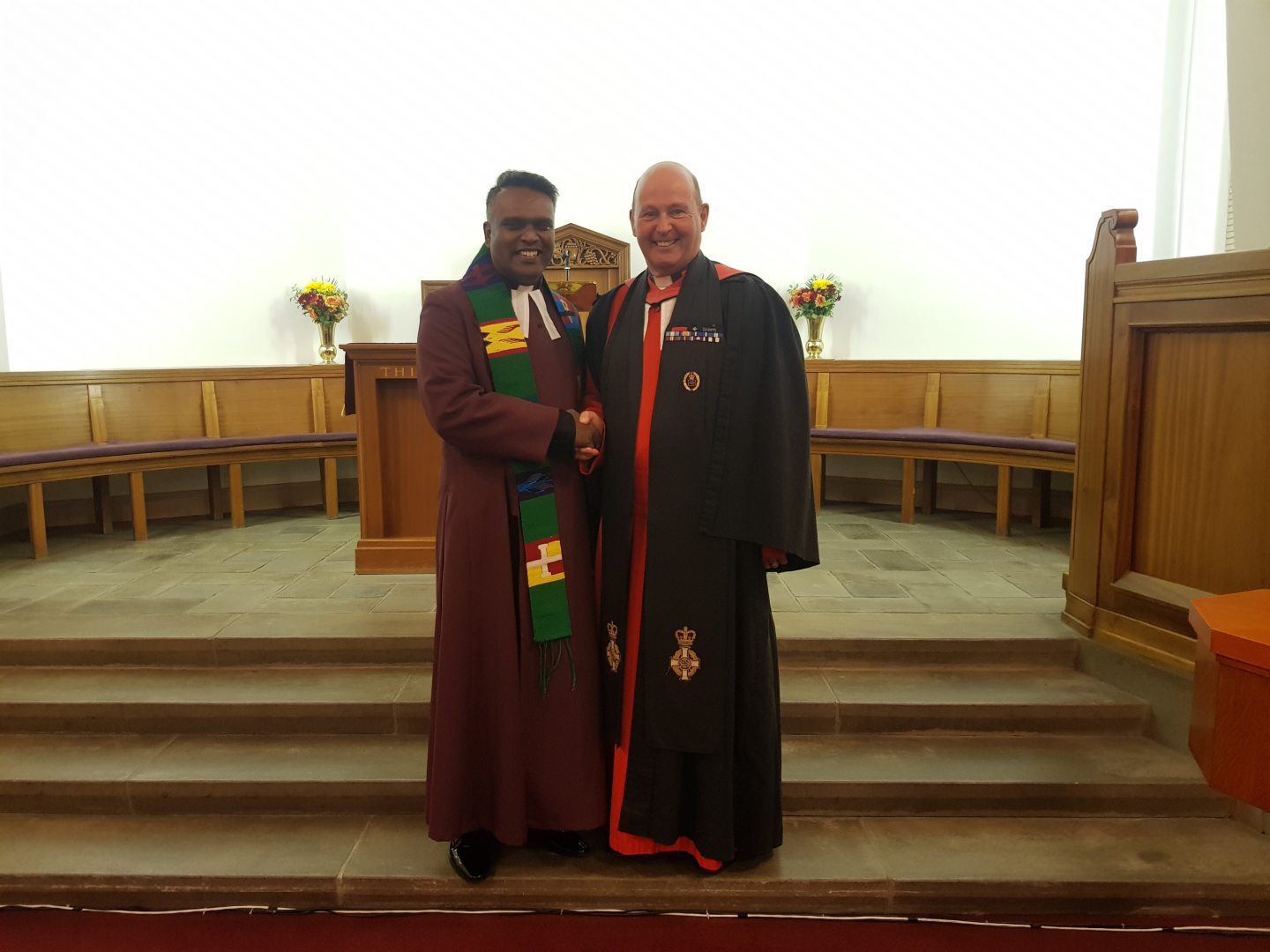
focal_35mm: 26
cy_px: 476
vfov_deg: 53.1
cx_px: 635
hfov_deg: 67.3
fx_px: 954
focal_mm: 4.2
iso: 200
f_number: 1.7
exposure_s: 1/27
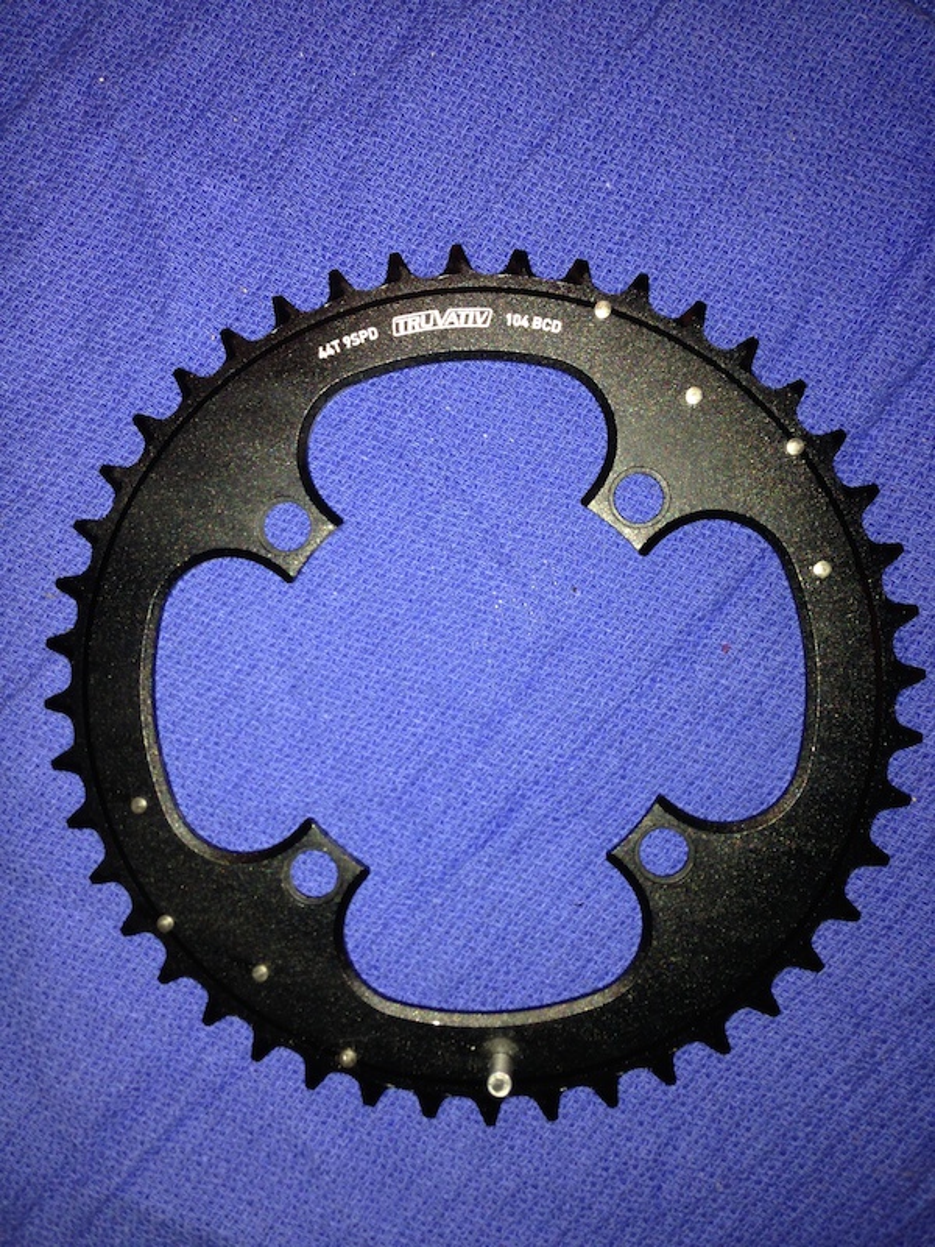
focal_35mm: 33
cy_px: 624
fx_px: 1188
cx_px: 468
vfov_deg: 55.4
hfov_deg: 42.9
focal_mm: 4.12
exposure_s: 1/21
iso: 50
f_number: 2.4
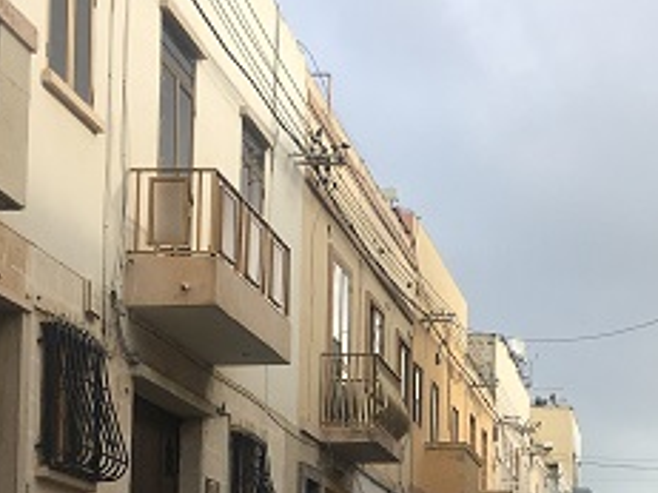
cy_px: 560
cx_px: 573
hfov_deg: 21.8
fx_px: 1672
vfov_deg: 16.2
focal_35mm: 88
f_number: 2.2
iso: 25
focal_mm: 4.15
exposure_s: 1/686
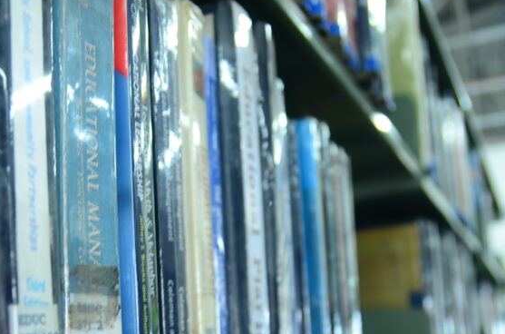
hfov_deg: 41.9
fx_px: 656
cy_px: 281
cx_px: 200
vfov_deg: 27.8
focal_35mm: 47
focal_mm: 17
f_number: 2.8
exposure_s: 1/10
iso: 125
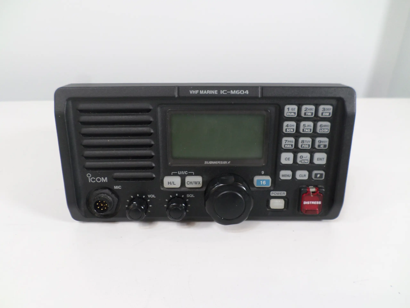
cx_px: 205
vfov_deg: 54.9
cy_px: 154
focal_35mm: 25
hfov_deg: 69.4
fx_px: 296
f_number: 2.5
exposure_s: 1/30
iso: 100
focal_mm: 4.5
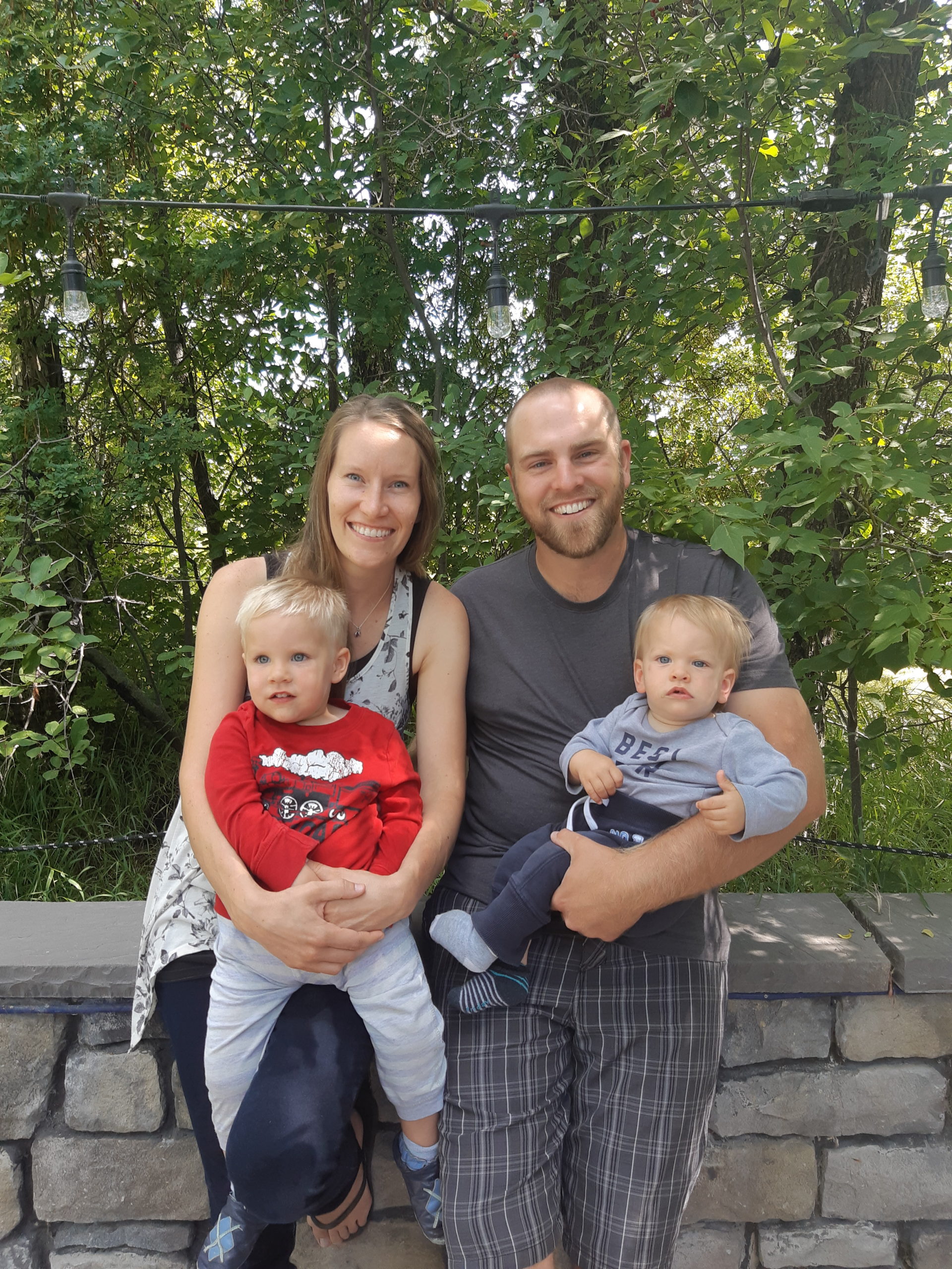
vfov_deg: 67.3
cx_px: 476
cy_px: 634
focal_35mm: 26
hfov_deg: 53.1
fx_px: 953
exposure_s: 1/158
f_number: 1.7
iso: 40
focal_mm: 3.93
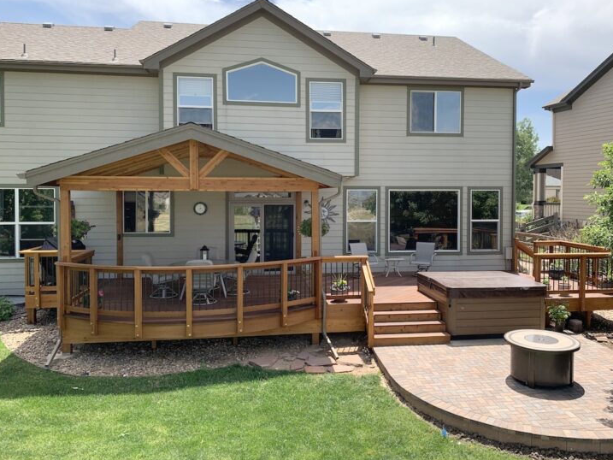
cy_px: 212
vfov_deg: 48.2
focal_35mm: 29
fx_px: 514
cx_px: 337
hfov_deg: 61.5
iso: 25
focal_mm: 4.25
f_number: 1.8
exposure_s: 1/1447
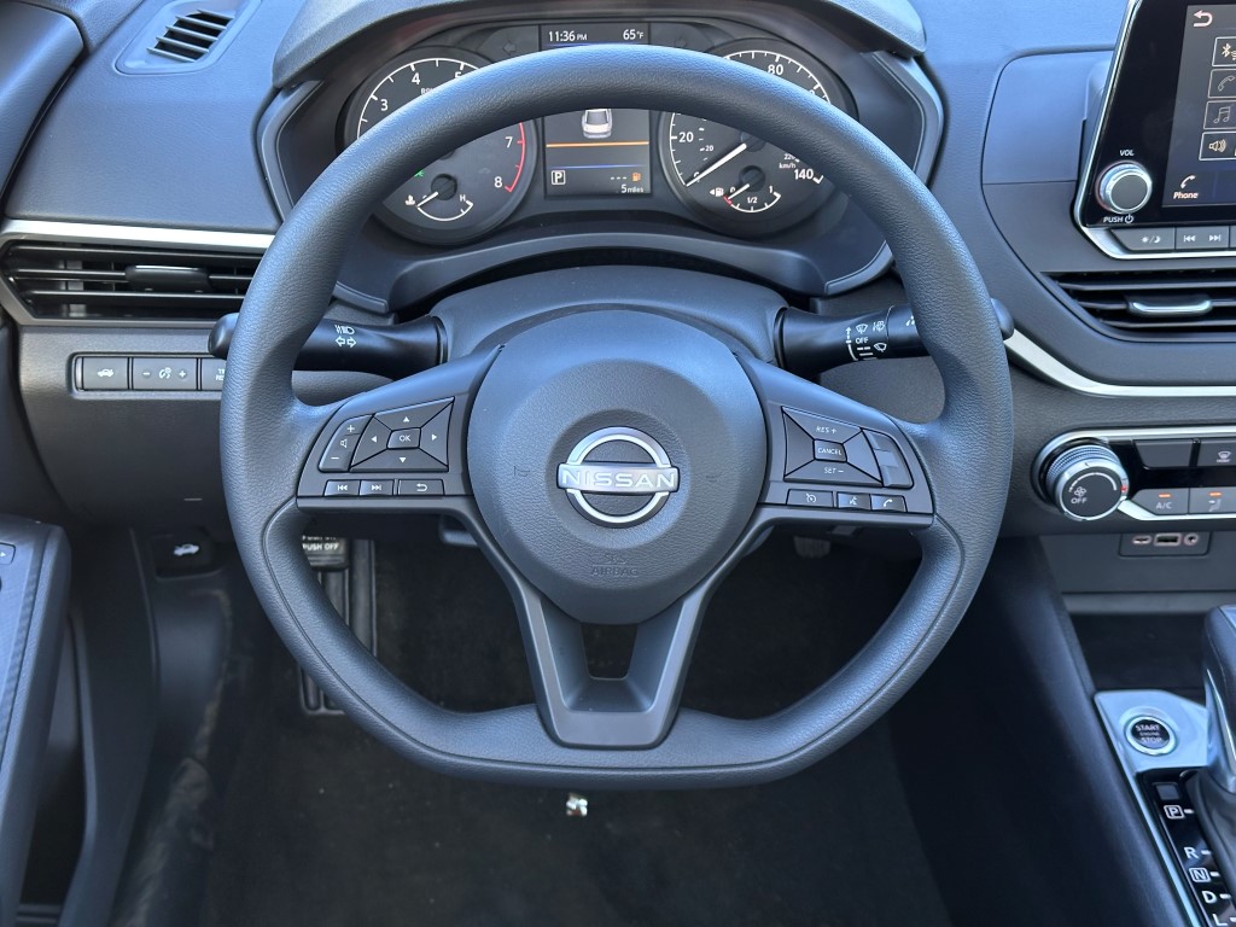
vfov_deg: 30.3
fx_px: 1714
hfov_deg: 39.7
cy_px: 464
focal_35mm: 48
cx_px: 618
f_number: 1.78
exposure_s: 1/60
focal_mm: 6.86
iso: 100
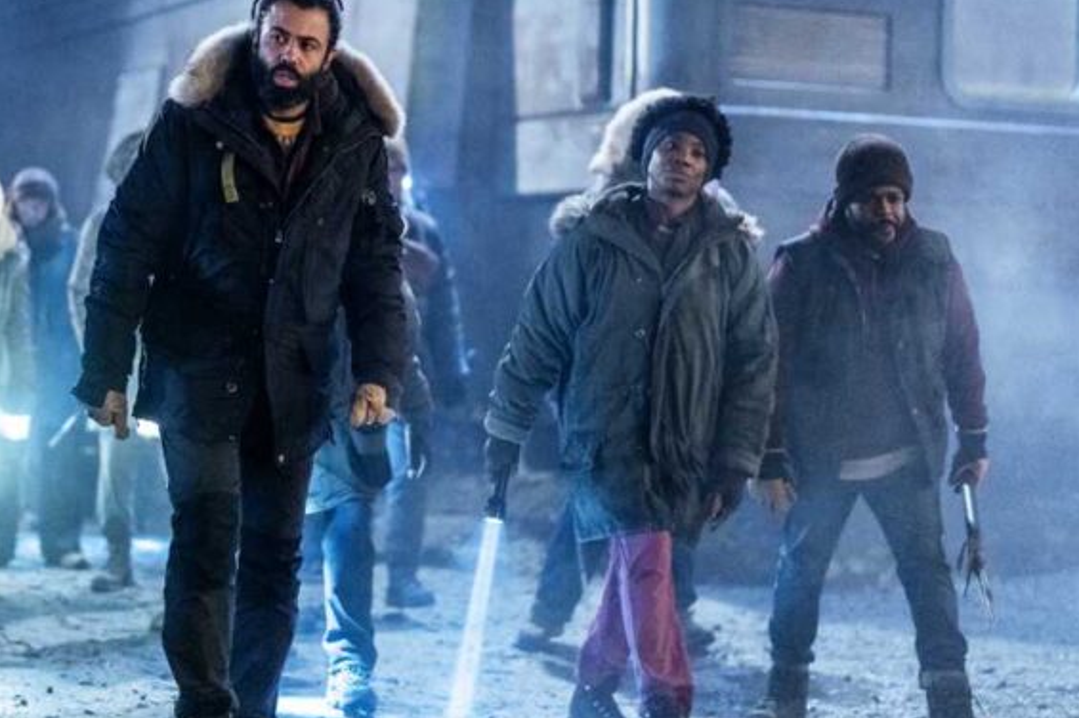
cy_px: 202
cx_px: 290
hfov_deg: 23.7
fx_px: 2546
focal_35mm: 85
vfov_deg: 16.0
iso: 2500
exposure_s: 1/250
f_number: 1.2
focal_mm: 50
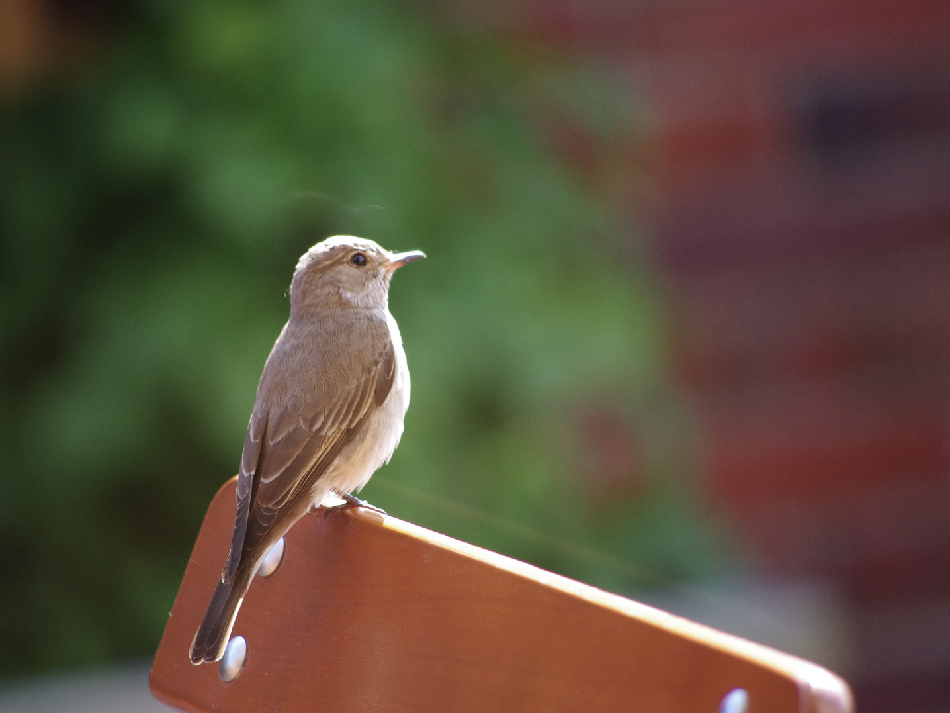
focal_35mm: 425
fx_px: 11664
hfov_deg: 4.7
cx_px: 412
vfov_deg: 3.5
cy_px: 356
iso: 800
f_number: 5.6
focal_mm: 260
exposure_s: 1/320
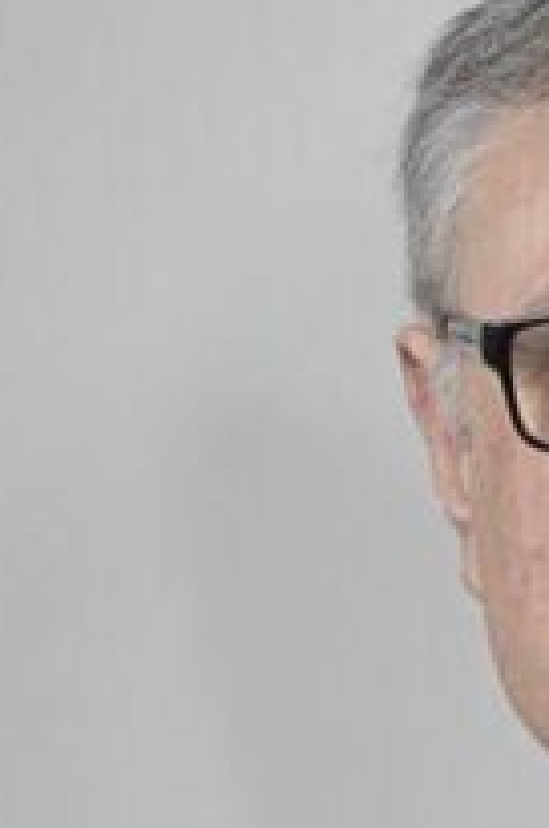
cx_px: 678
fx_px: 6197
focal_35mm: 270
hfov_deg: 5.1
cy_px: 1163
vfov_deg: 7.5
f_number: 18
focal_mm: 44
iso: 250
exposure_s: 1/320
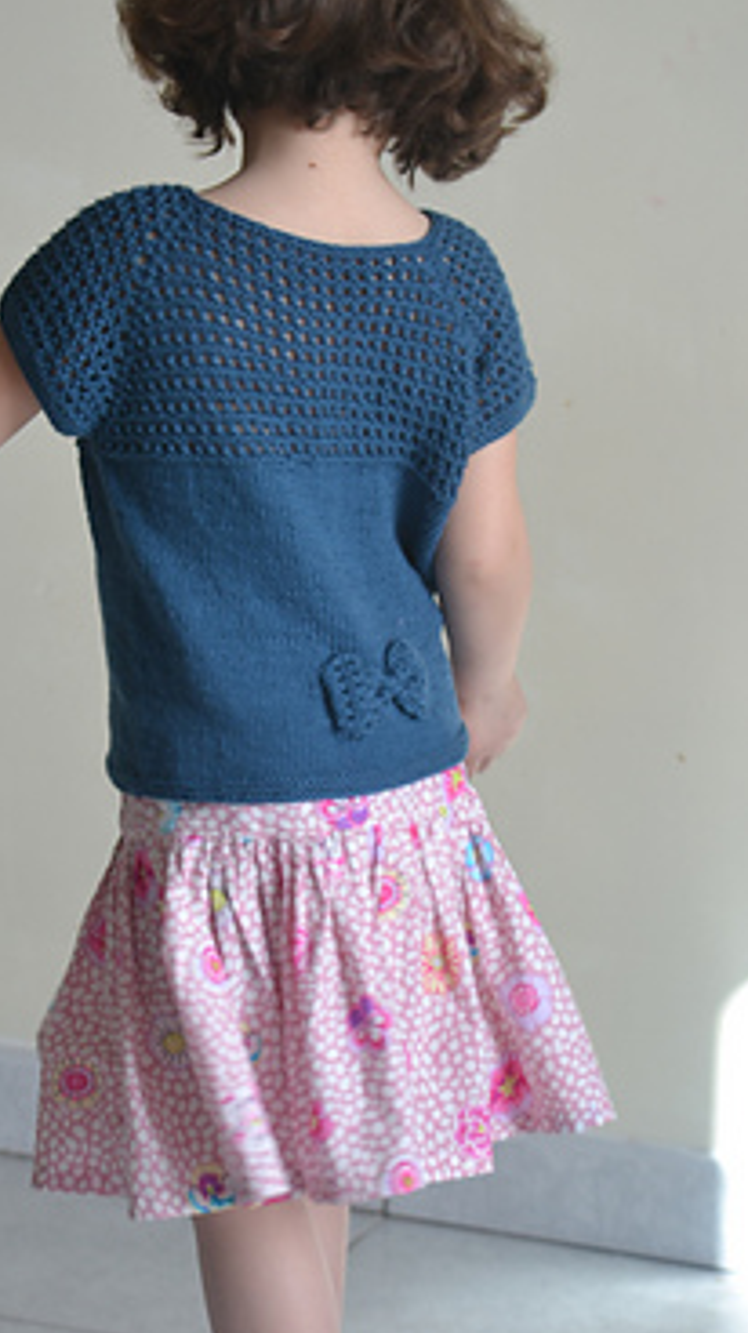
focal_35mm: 197
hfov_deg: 6.2
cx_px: 216
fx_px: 6958
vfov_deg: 10.9
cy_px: 436
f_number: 4.5
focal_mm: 92
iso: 250
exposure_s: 1/125
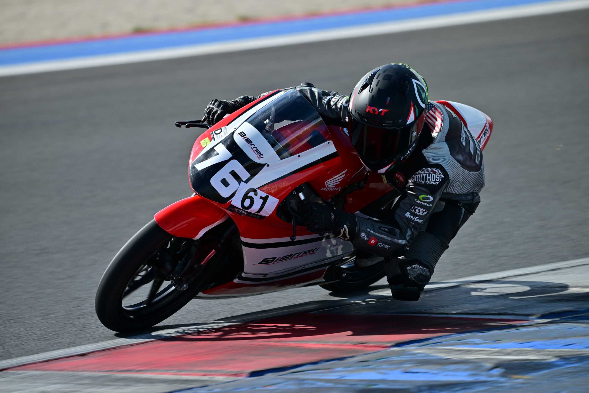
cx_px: 294
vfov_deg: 3.2
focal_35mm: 430
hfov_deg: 4.8
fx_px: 7035
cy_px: 196
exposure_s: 1/800
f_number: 6
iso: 100
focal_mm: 430
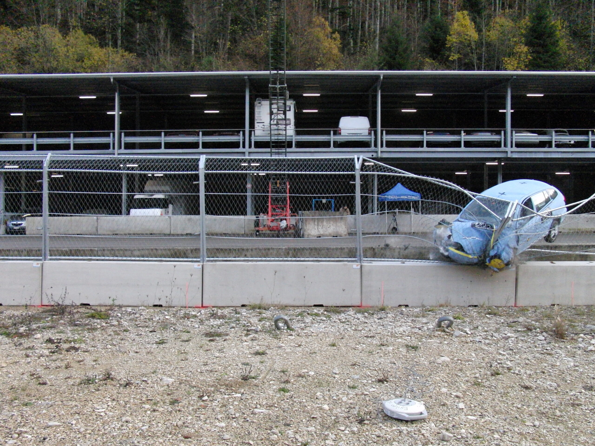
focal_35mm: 36
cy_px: 223
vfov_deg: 39.7
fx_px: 619
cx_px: 298
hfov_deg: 51.4
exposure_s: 1/1000
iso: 800
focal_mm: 7.3
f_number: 2.7
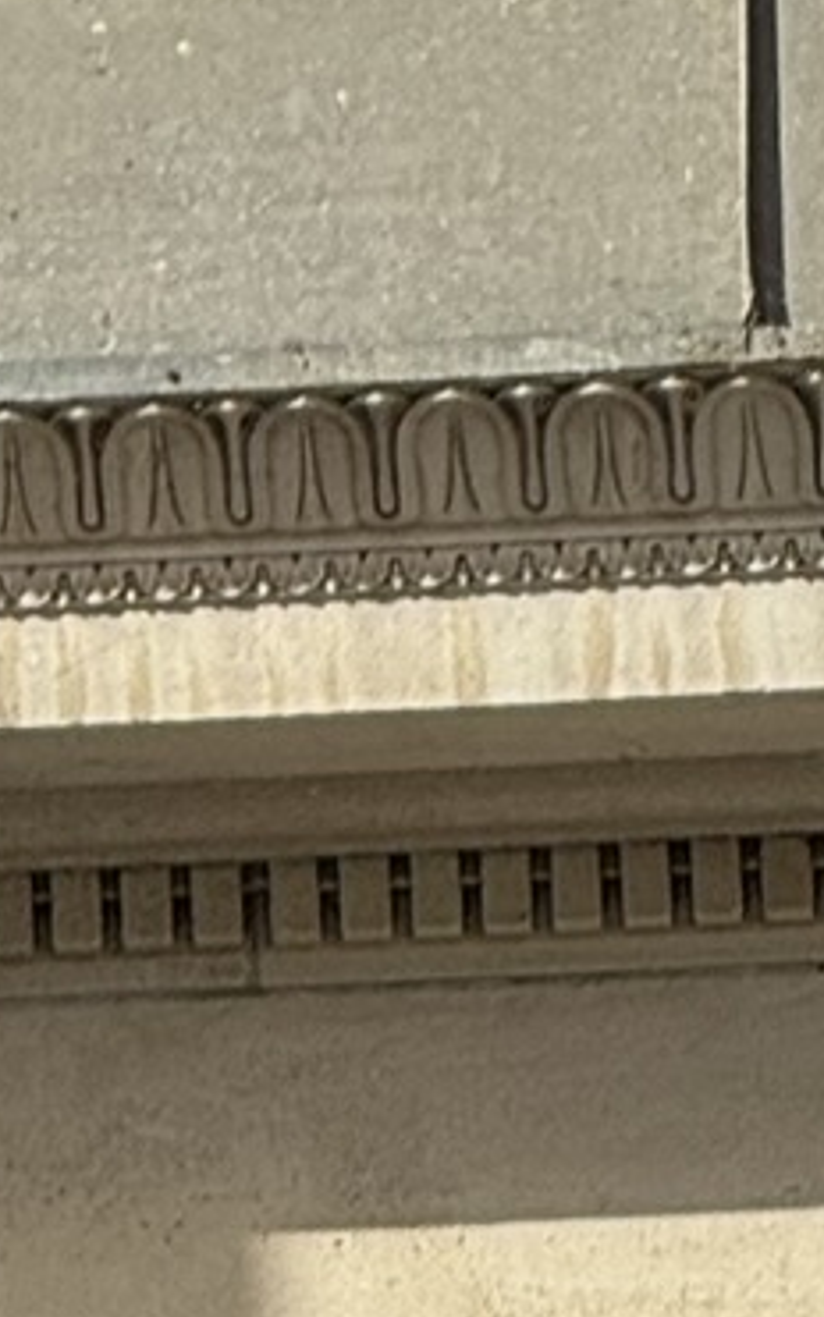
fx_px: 25249
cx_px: 799
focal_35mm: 703
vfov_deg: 3.0
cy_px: 3440
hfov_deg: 1.9
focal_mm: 15.66
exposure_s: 1/1080
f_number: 2.8
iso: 50
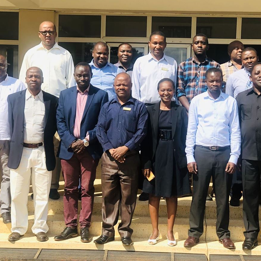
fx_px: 623
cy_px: 124
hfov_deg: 23.7
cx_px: 148
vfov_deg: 23.7
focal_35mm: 73
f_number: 2.4
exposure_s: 1/738
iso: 16
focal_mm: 6
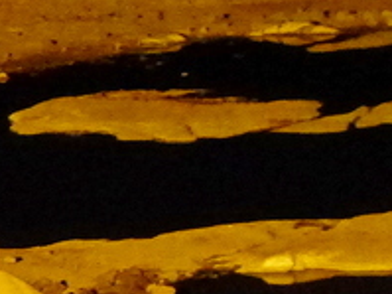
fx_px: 3757
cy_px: -20
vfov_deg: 4.5
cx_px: 758
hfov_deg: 5.8
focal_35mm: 332
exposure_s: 1/4
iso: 1600
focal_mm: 11.9
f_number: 2.8
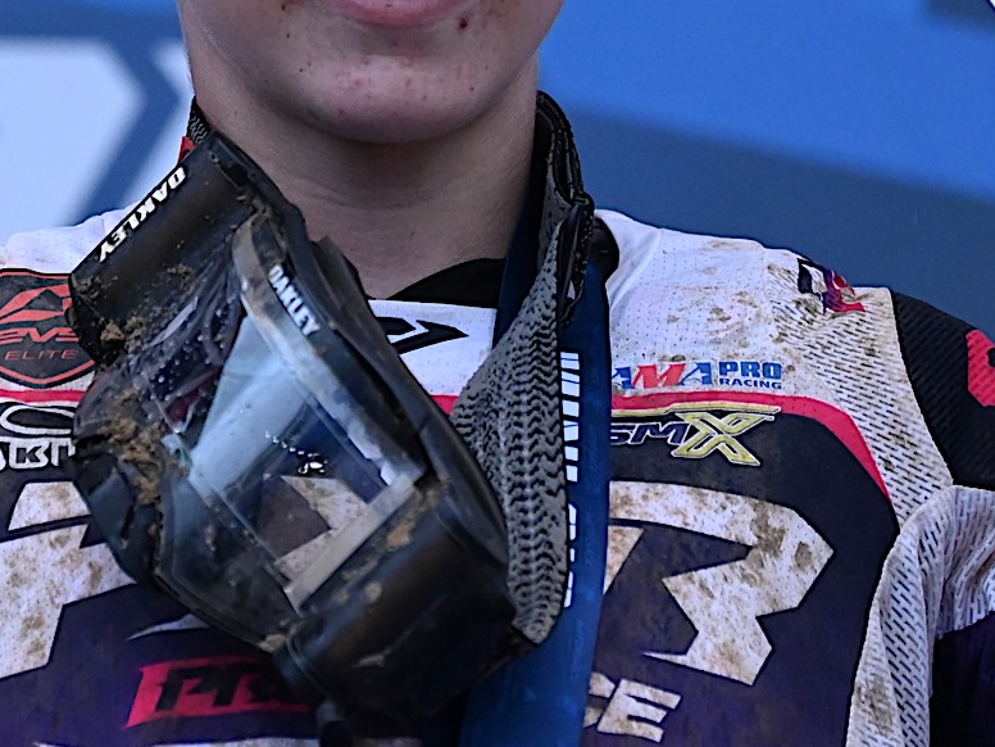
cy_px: -109
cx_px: 391
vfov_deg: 2.9
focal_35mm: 518
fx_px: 14889
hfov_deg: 3.8
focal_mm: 155
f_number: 2.8
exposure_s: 1/800
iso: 3600
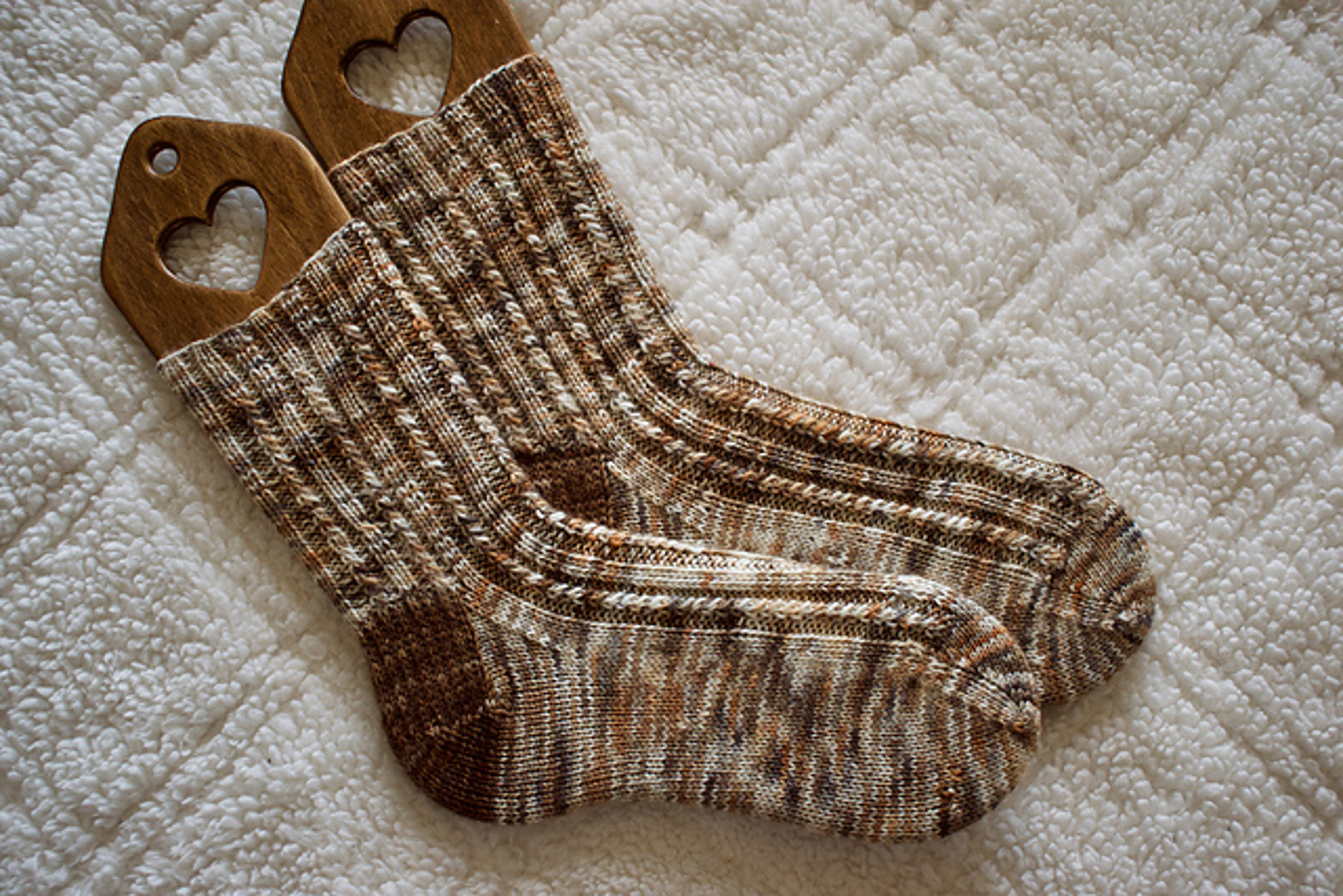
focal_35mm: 39
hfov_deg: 49.5
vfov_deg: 34.2
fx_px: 1455
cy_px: 448
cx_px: 672
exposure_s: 1/60
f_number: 4
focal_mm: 26
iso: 1100
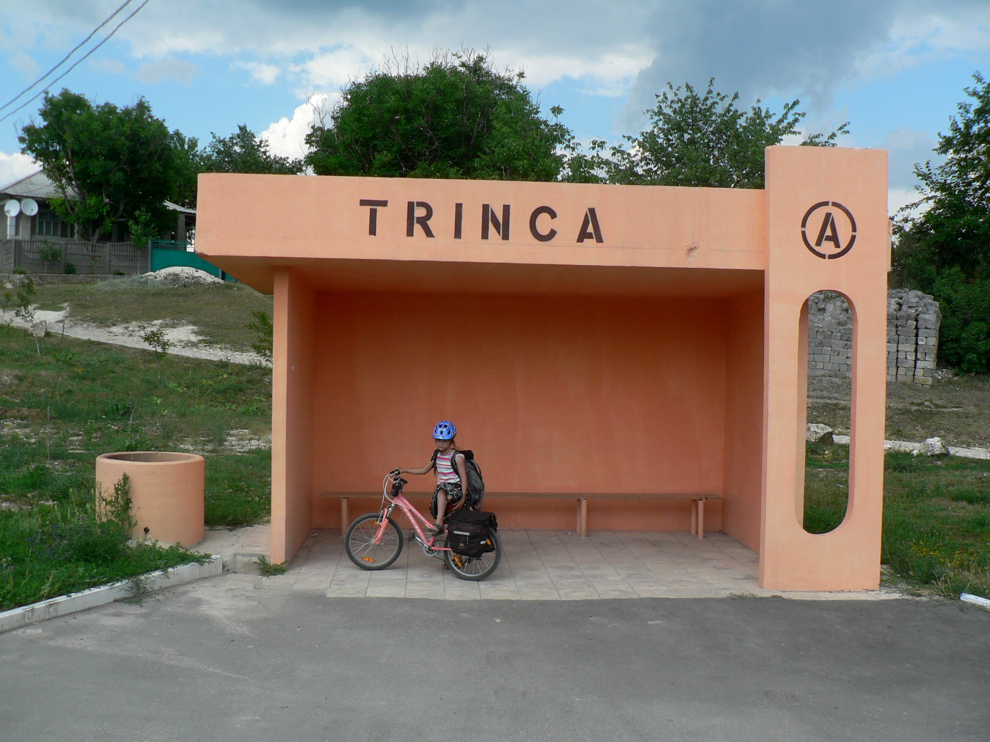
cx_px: 495
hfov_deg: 52.6
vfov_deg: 40.7
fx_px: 1001
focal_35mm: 35
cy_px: 371
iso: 100
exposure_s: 1/1000
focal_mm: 6
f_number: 2.8
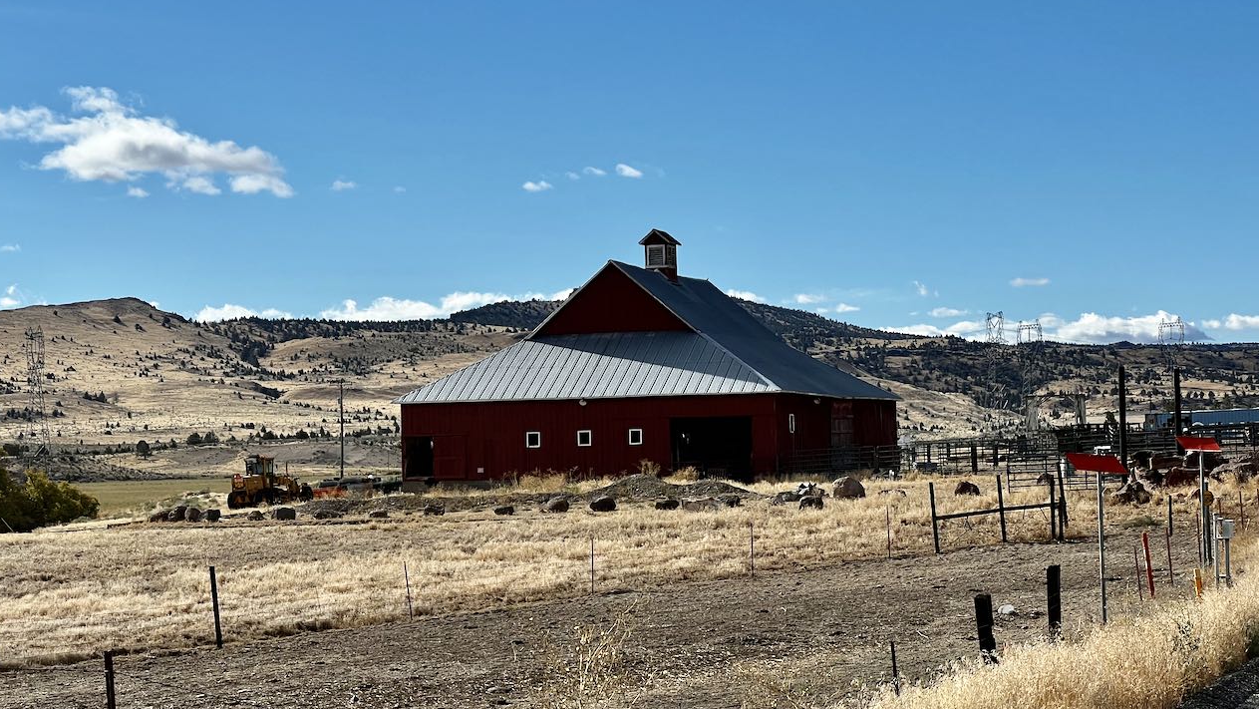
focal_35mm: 85
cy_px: 438
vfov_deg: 14.2
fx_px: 2838
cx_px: 629
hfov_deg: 25.0
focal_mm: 9
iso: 32
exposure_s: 1/1309
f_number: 2.8
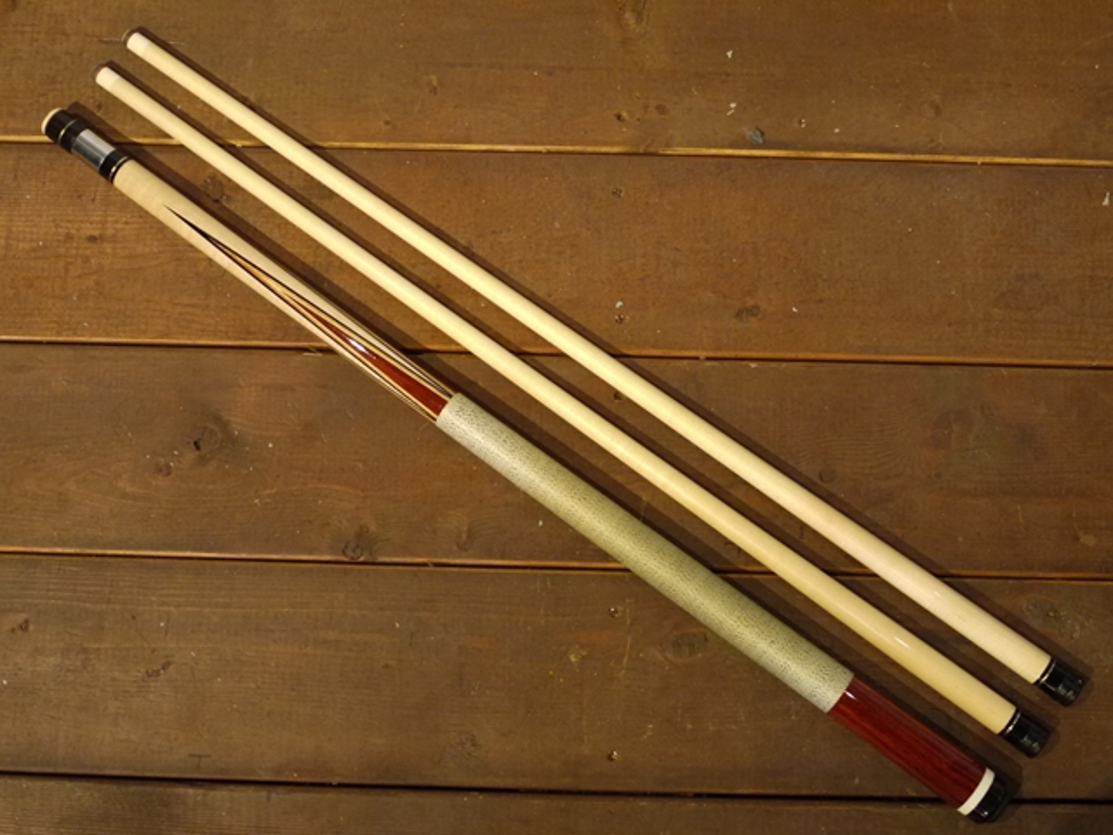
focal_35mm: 52
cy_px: 418
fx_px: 1672
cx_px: 556
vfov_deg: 28.0
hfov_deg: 36.8
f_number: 5
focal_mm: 26
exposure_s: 1/15
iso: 800
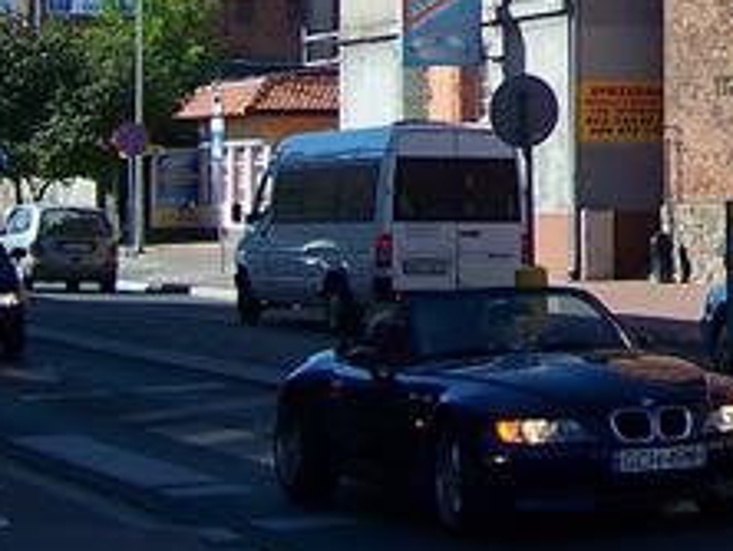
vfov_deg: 10.6
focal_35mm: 136
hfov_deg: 13.8
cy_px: -191
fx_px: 2883
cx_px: 1004
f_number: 2.8
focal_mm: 5.85
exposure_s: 1/800
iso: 64
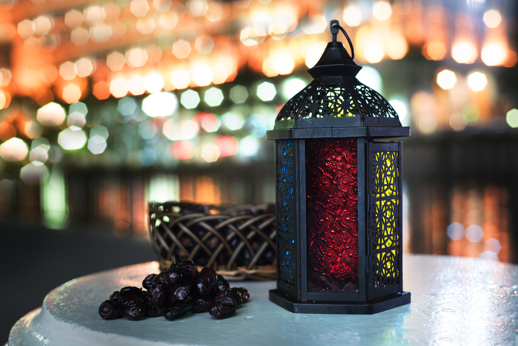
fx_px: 719
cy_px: 173
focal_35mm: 50
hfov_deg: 39.6
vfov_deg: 27.0
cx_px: 259
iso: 100
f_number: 2.8
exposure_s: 1
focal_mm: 50
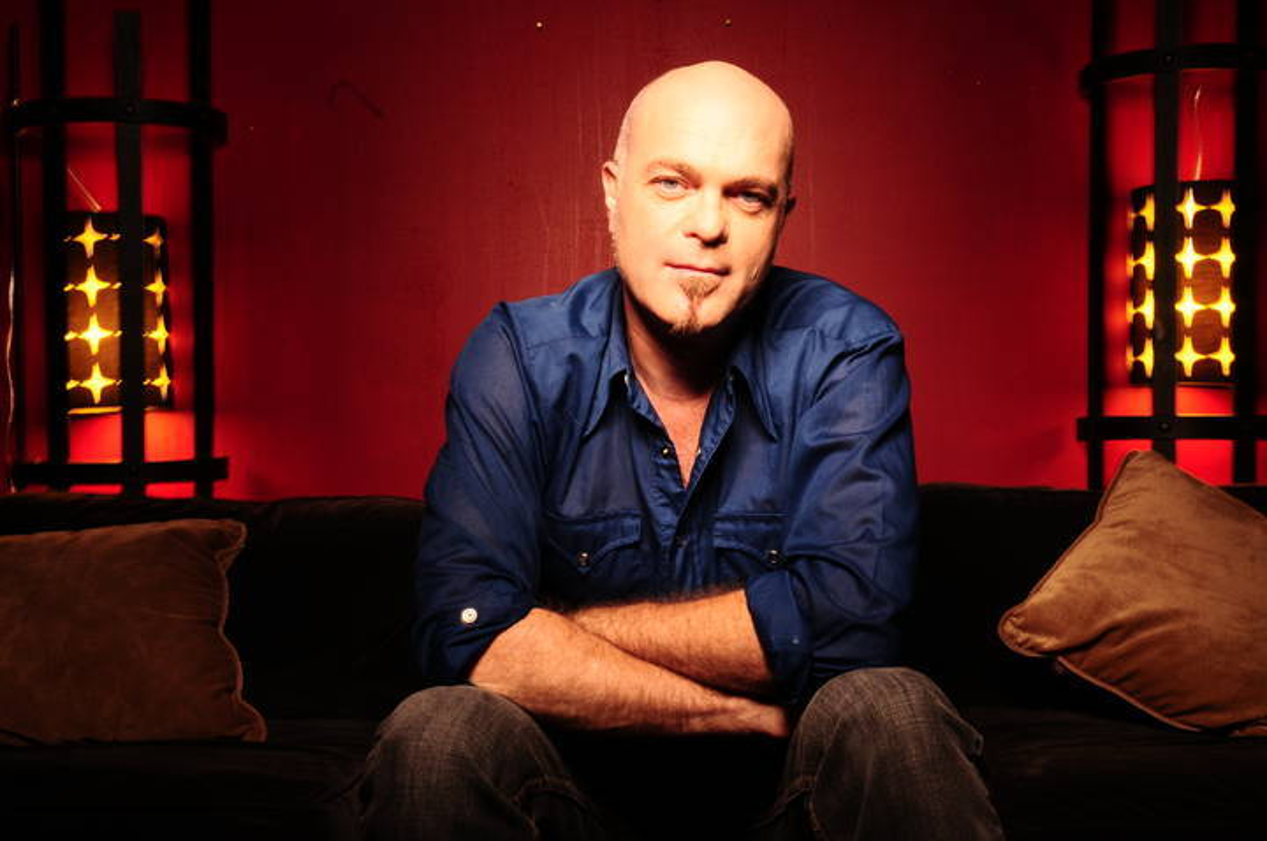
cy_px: 420
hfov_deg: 43.7
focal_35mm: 45
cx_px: 634
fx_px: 1582
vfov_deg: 29.8
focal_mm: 30
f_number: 16
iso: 200
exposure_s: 1/5
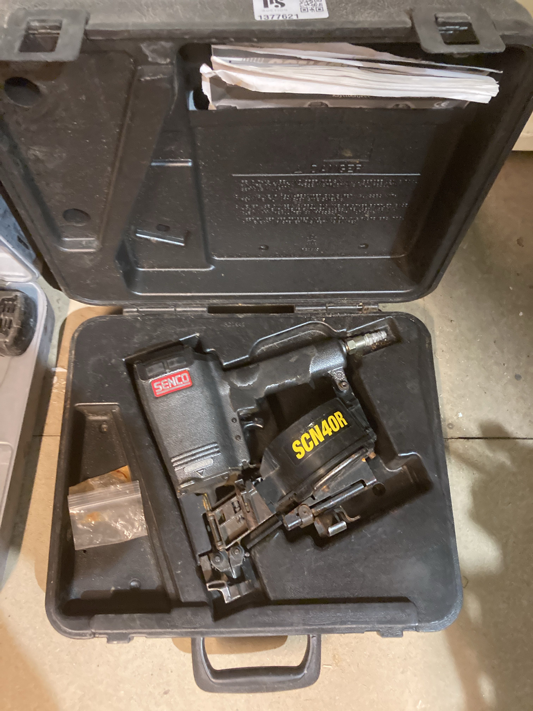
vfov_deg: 63.4
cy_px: 356
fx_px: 575
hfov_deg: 49.7
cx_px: 266
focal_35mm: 28
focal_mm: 3.99
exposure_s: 1/25
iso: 500
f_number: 1.8
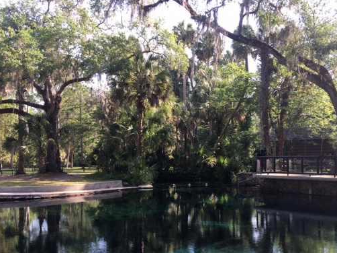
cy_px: 156
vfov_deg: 38.4
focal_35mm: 37
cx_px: 201
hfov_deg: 49.9
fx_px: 360
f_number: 2.2
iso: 25
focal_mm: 4.15
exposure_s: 1/186
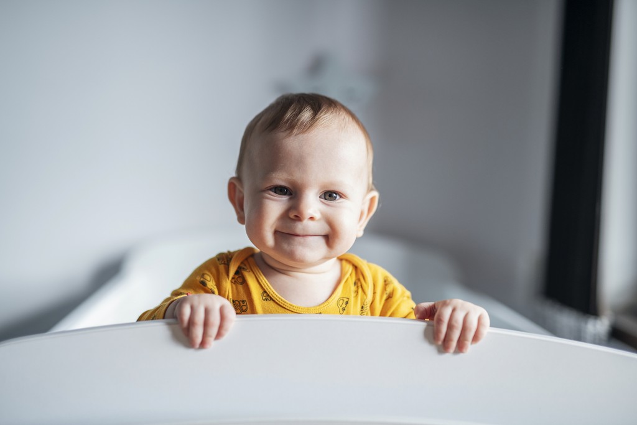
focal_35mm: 50
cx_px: 318
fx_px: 885
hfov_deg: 39.6
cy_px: 212
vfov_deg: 27.0
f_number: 2
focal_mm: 50
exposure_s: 1/320
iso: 250
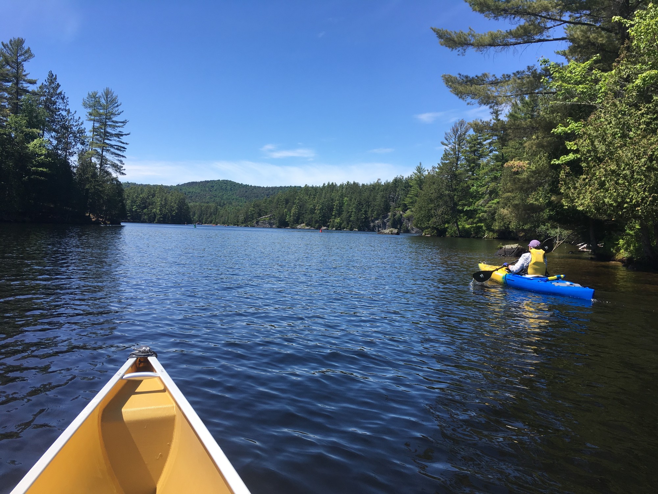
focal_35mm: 29
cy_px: 247
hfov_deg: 61.7
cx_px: 329
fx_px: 551
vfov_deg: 48.2
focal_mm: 4.15
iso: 25
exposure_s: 1/1221
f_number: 2.2
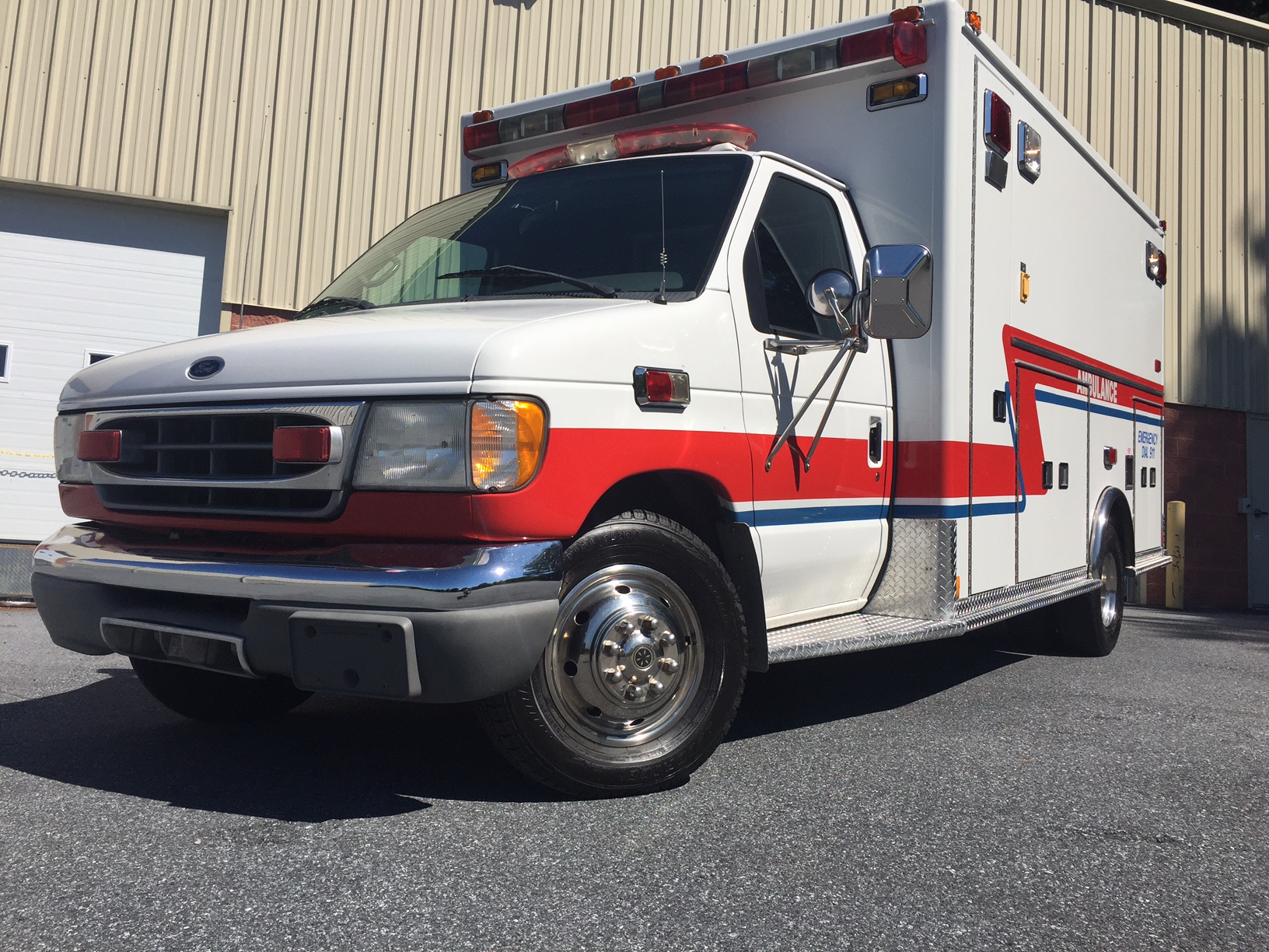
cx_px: 634
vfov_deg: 48.2
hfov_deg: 61.7
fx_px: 1063
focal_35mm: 29
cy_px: 476
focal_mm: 4.15
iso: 32
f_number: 2.2
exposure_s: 1/3597
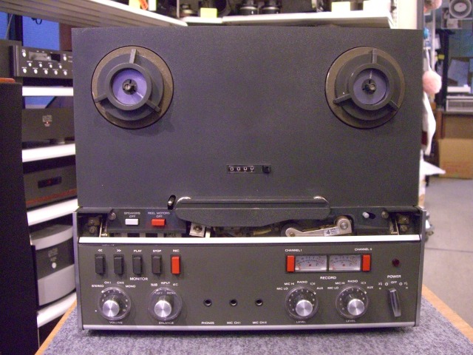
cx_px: 236
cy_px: 178
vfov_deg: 37.7
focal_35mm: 38
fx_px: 519
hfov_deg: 49.0
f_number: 2.8
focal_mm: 7.9
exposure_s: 1/30
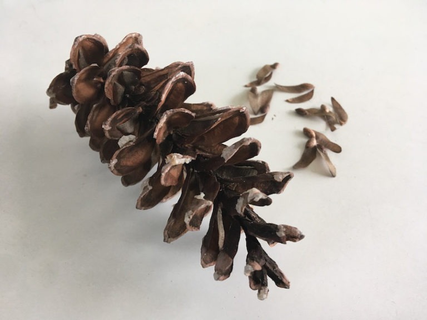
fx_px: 358
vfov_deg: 48.2
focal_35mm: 29
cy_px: 160
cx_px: 214
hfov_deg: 61.7
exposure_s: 1/30
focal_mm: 4.2
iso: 40
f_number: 2.2
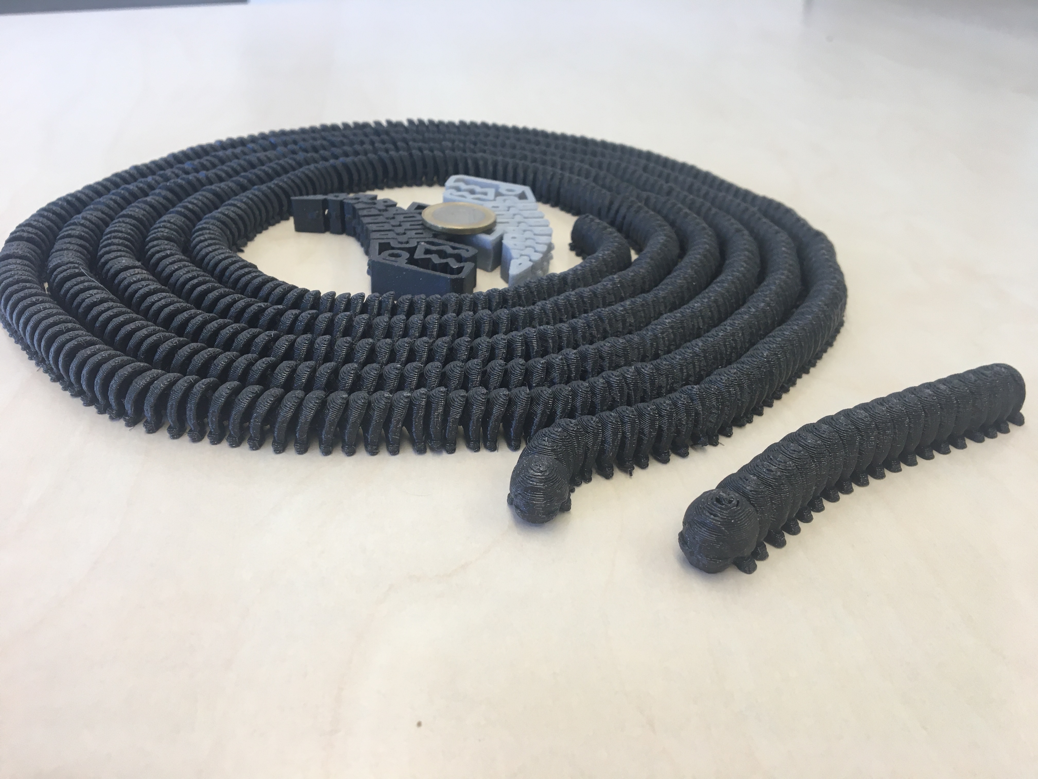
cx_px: 519
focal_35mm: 29
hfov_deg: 61.7
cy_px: 390
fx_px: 870
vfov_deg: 48.2
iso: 25
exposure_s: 1/33
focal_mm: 4.15
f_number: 2.2
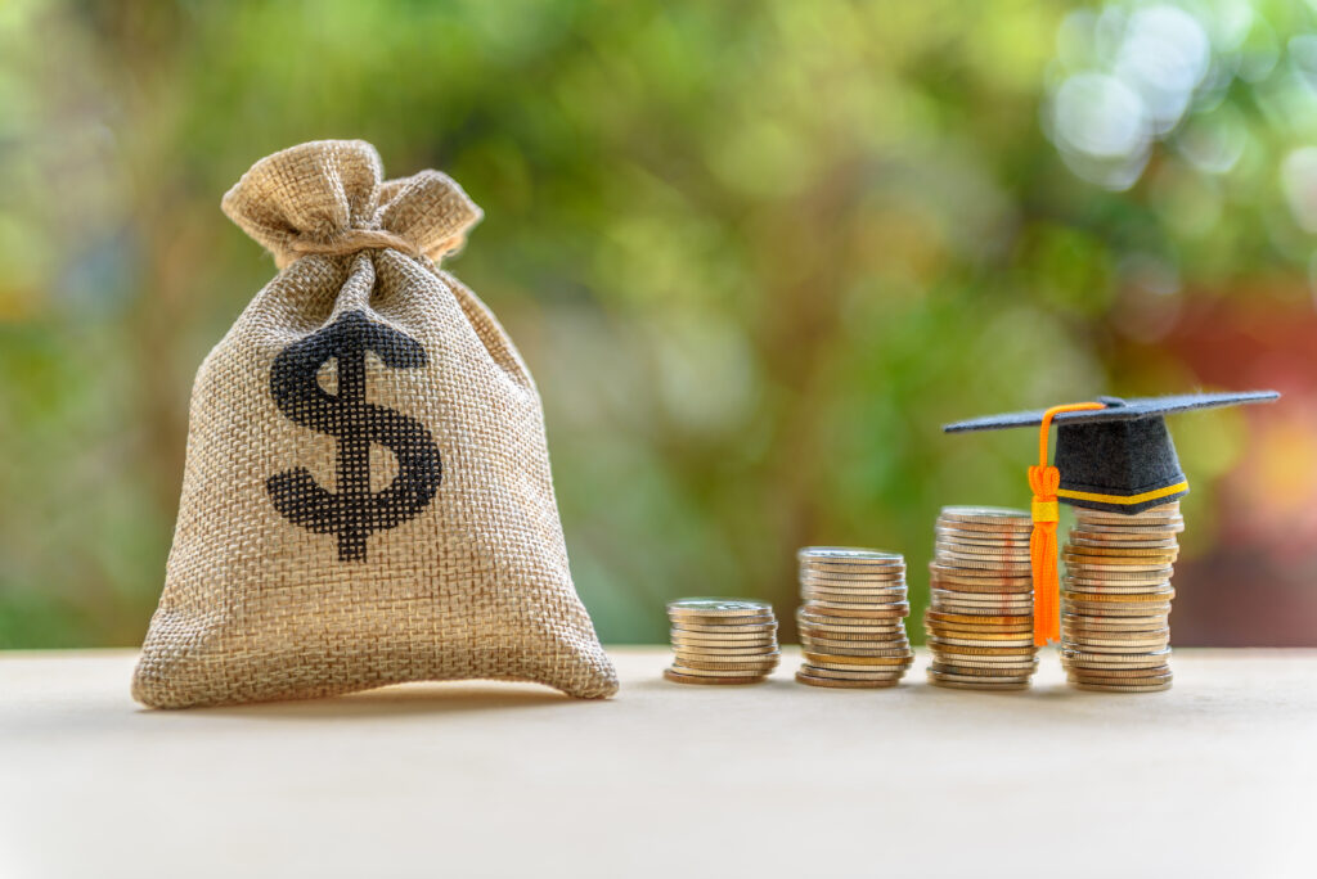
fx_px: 2562
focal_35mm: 70
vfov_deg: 19.5
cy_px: 440
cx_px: 658
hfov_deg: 28.8
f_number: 2.8
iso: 80
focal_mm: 70
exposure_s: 1/100
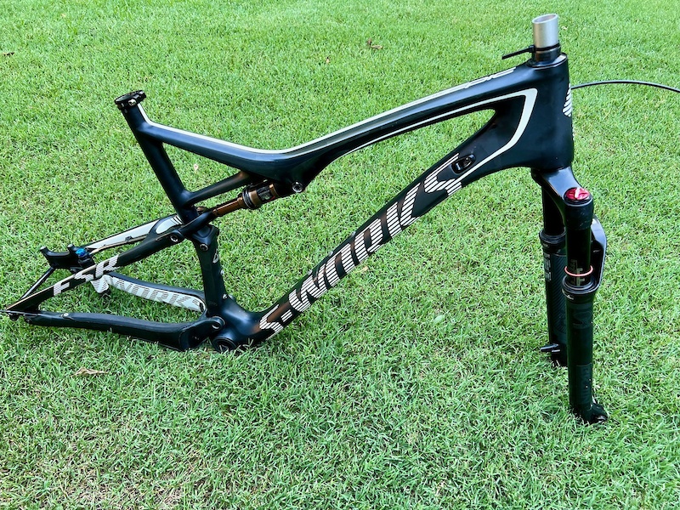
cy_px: 255
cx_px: 340
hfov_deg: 67.3
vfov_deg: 53.1
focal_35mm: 26
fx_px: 511
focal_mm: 5.7
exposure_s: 1/101
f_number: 1.5
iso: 125
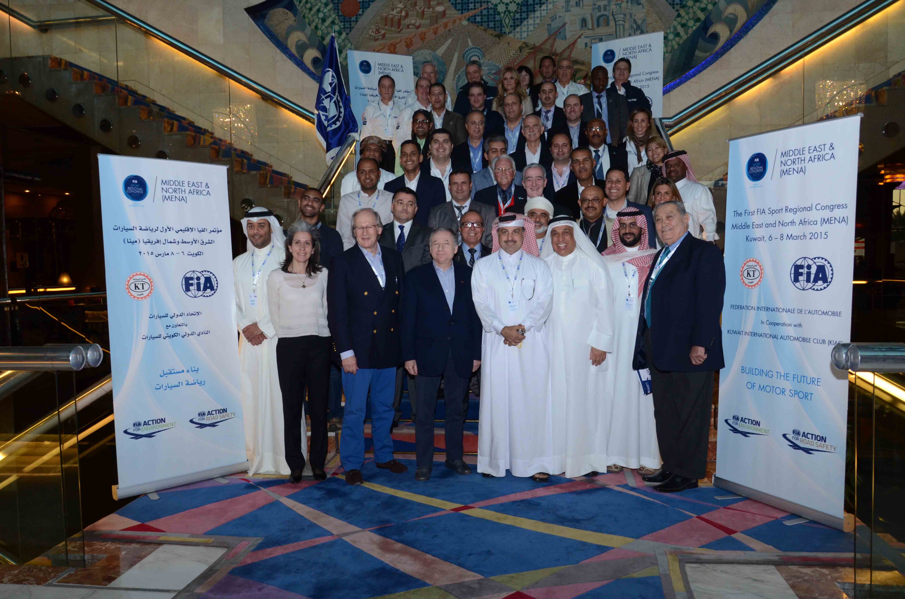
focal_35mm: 27
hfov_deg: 67.5
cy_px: 300
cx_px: 452
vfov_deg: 47.7
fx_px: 677
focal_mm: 18
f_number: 8
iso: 1000
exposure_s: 1/80
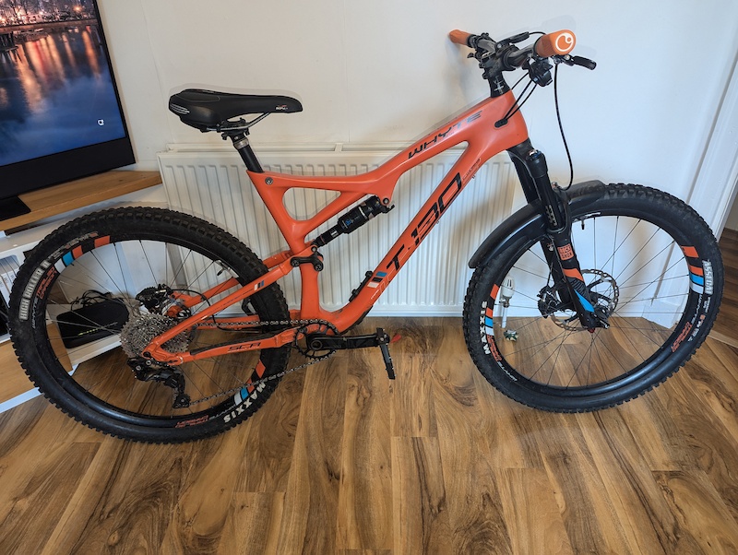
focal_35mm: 24
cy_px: 278
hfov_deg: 71.5
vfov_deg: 56.9
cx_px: 369
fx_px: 512
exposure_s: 1/23.5
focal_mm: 6.81
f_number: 1.85
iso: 115
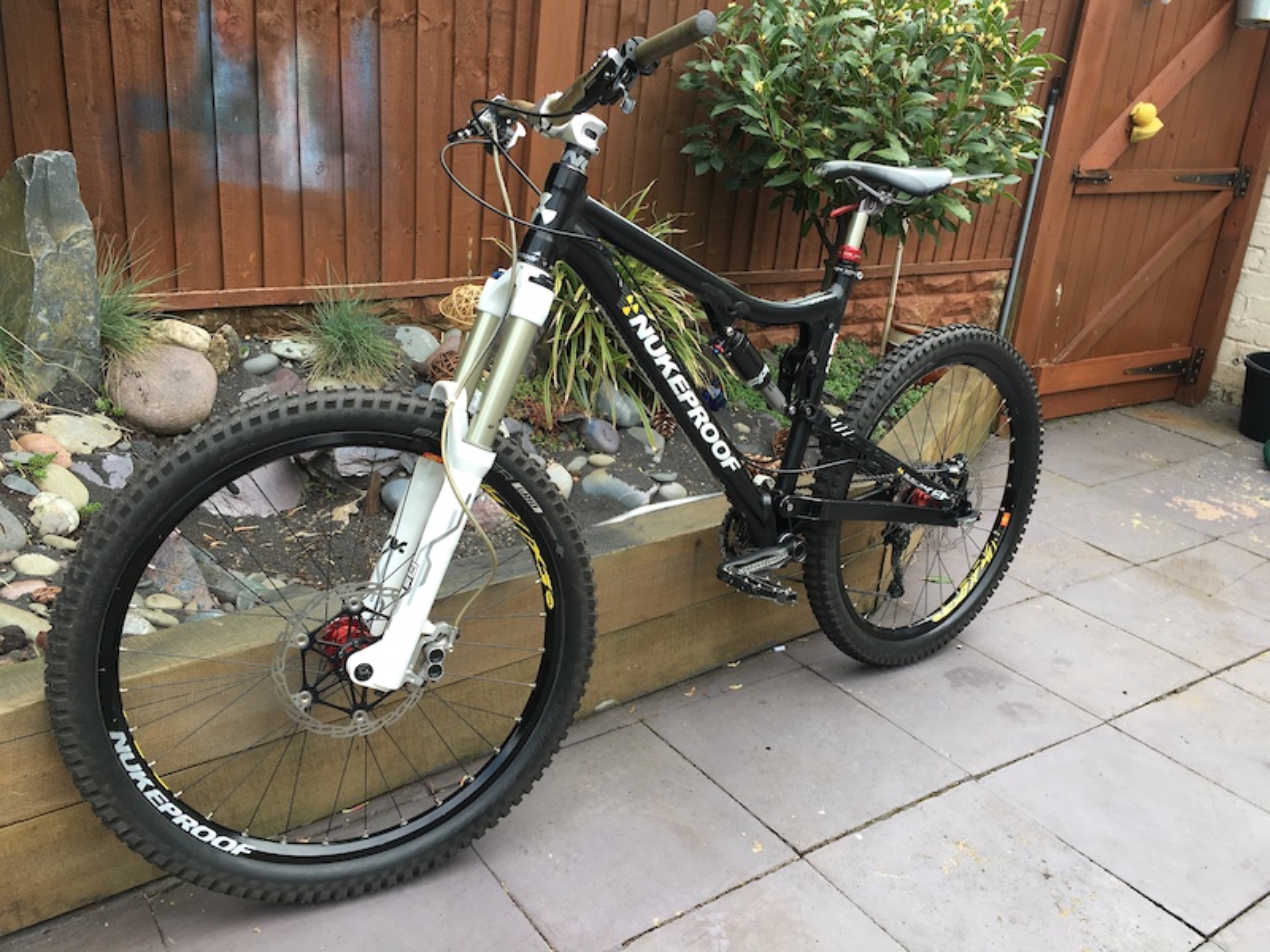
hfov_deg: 61.7
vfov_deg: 48.2
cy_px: 476
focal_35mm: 29
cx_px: 635
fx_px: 1064
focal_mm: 4.15
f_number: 2.2
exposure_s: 1/217
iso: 25
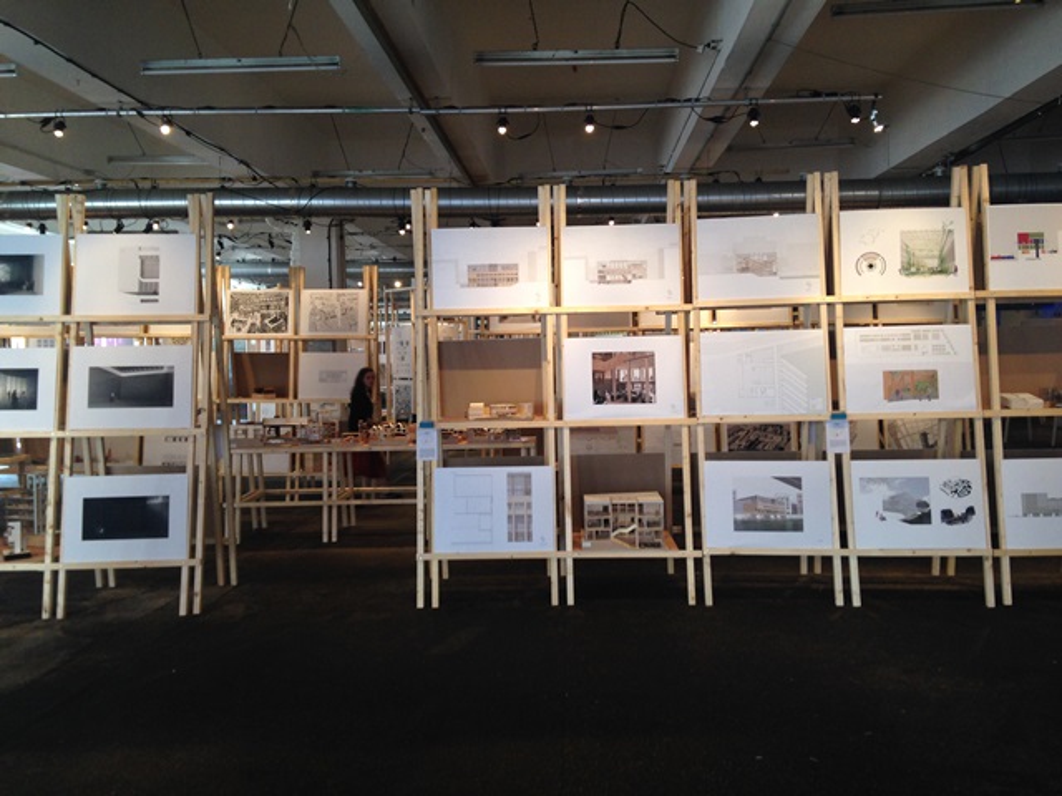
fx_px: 1012
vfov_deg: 42.9
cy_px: 398
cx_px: 531
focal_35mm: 33
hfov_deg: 55.4
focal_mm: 4.12
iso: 80
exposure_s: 1/20
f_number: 2.4
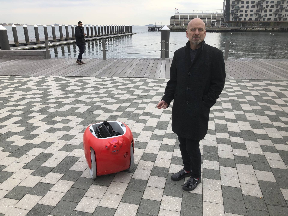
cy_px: 108
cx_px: 144
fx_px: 233
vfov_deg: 49.7
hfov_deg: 63.4
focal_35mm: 28
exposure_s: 1/578
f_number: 1.8
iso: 20
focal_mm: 4
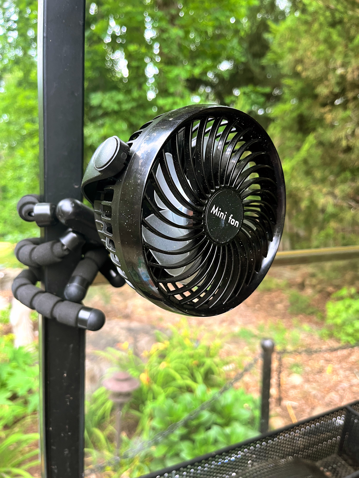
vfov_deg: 67.3
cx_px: 180
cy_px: 239
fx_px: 360
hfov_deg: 53.1
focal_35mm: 26
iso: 125
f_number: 1.6
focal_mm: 5.1
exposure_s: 1/66
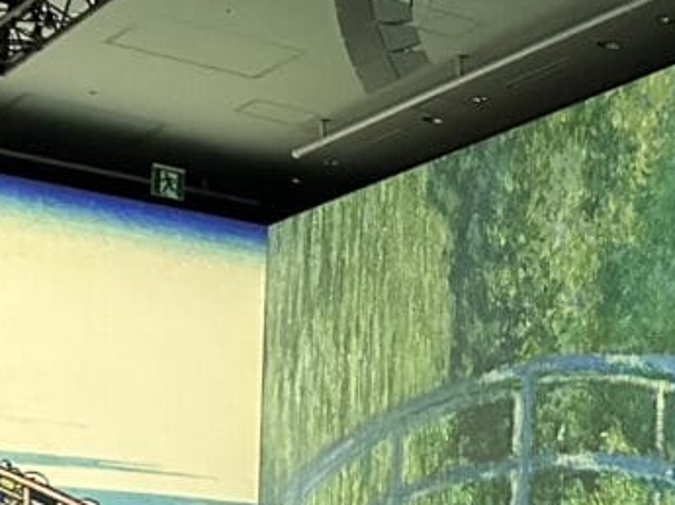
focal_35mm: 107
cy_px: 754
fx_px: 2084
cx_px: 1477
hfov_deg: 14.3
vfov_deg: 13.1
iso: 800
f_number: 1.78
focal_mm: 6.86
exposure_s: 1/60
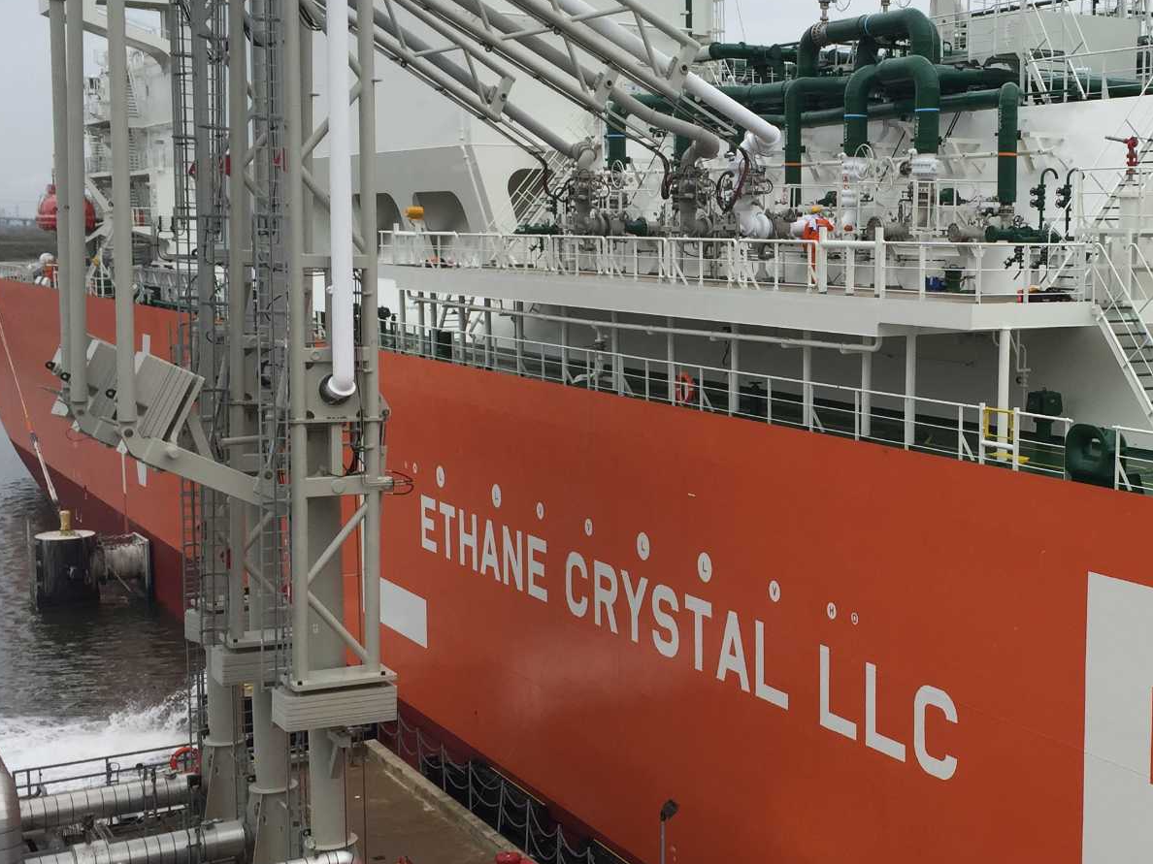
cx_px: 890
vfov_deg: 29.1
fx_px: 1665
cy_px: 453
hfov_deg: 37.1
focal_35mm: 50
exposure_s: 1/1199
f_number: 2.2
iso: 32
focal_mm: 4.15
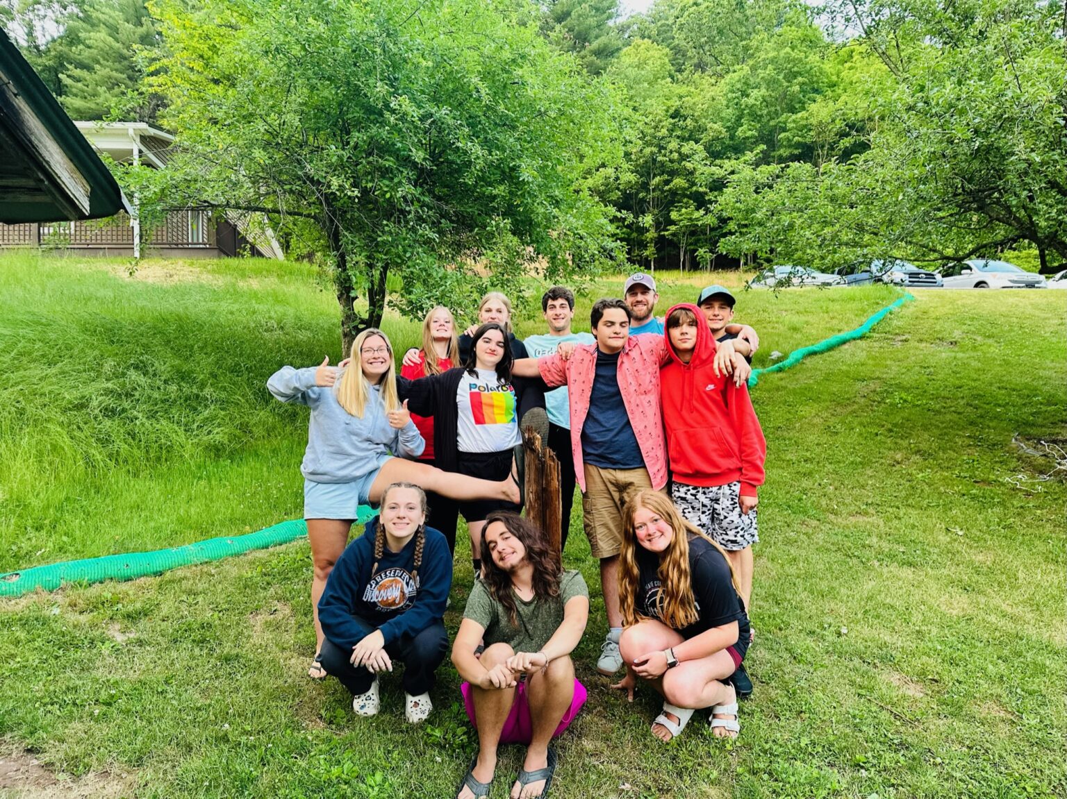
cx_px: 534
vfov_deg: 56.8
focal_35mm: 24
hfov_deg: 71.6
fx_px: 740
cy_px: 400
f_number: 1.78
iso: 250
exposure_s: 1/119
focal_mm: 6.86
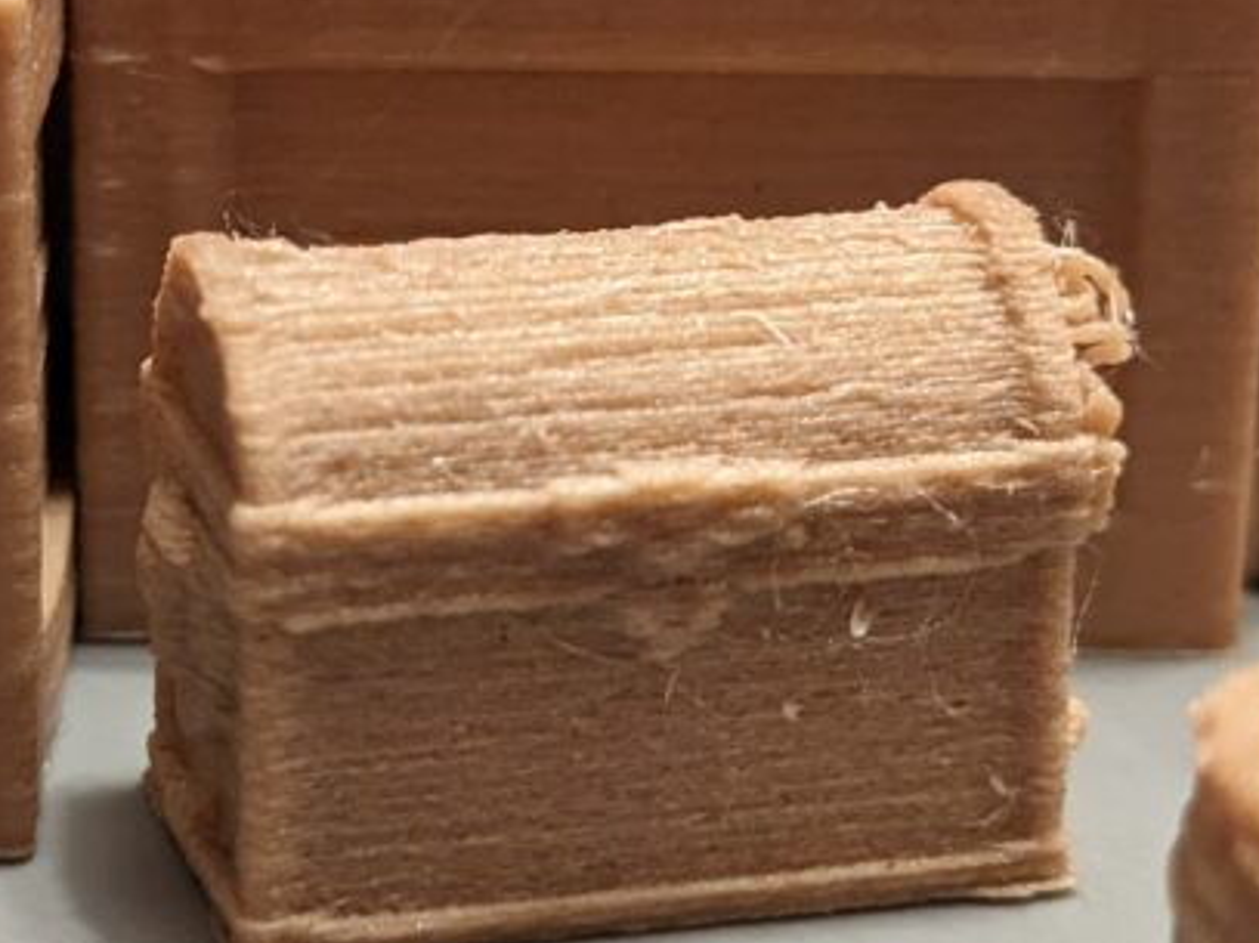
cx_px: 309
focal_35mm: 102
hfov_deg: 19.1
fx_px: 3709
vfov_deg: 14.5
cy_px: 322
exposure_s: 1/24
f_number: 1.73
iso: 310
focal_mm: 4.38
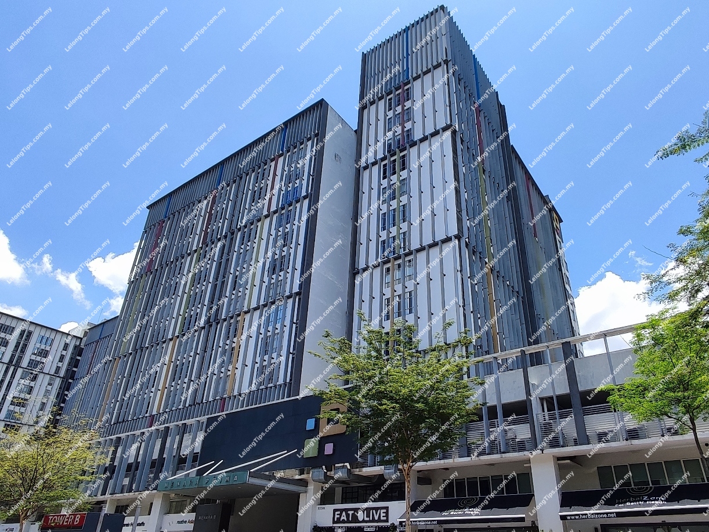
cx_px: 354
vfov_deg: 78.1
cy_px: 266
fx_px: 328
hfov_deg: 94.5
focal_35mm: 16
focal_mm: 1.65
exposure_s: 1/1073
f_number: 2.2
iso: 50
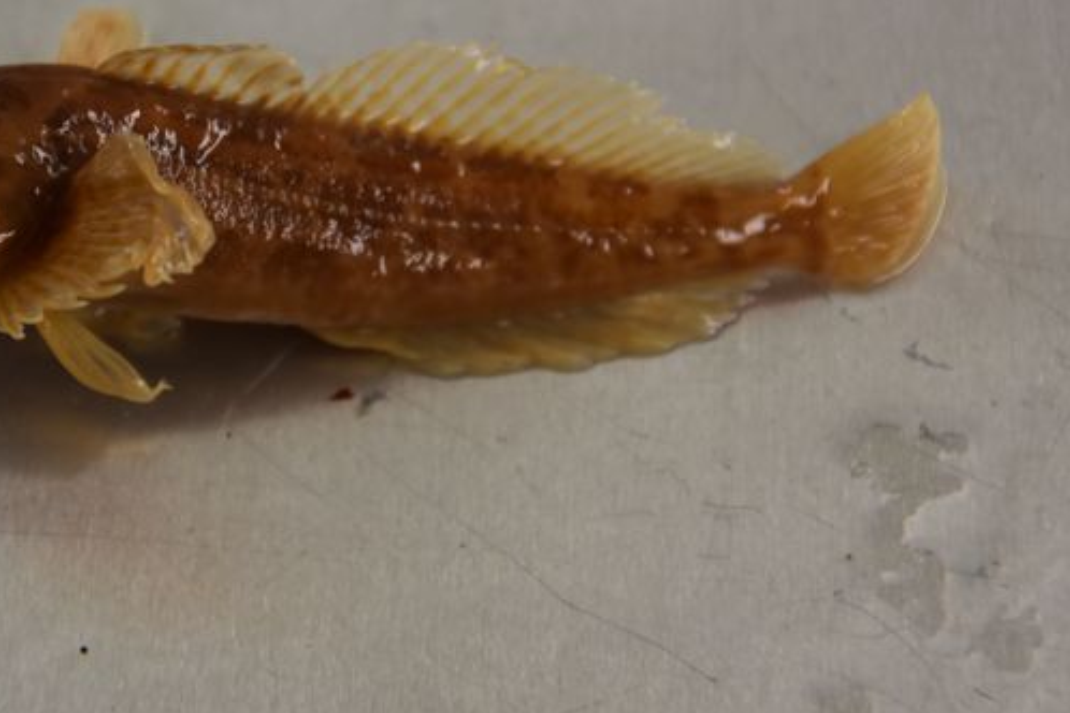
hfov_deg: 8.7
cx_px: 318
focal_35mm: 236
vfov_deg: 5.8
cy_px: 192
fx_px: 7014
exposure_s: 1/60
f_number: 5.6
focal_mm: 98
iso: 800
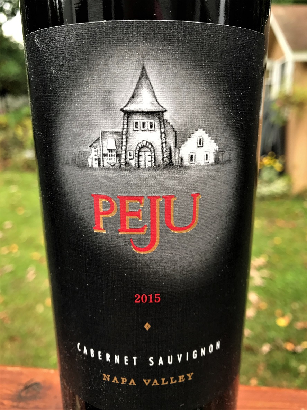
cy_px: 205
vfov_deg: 63.4
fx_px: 331
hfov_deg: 49.7
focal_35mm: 28
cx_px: 154
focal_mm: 3.99
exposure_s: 1/120
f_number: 1.8
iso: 40
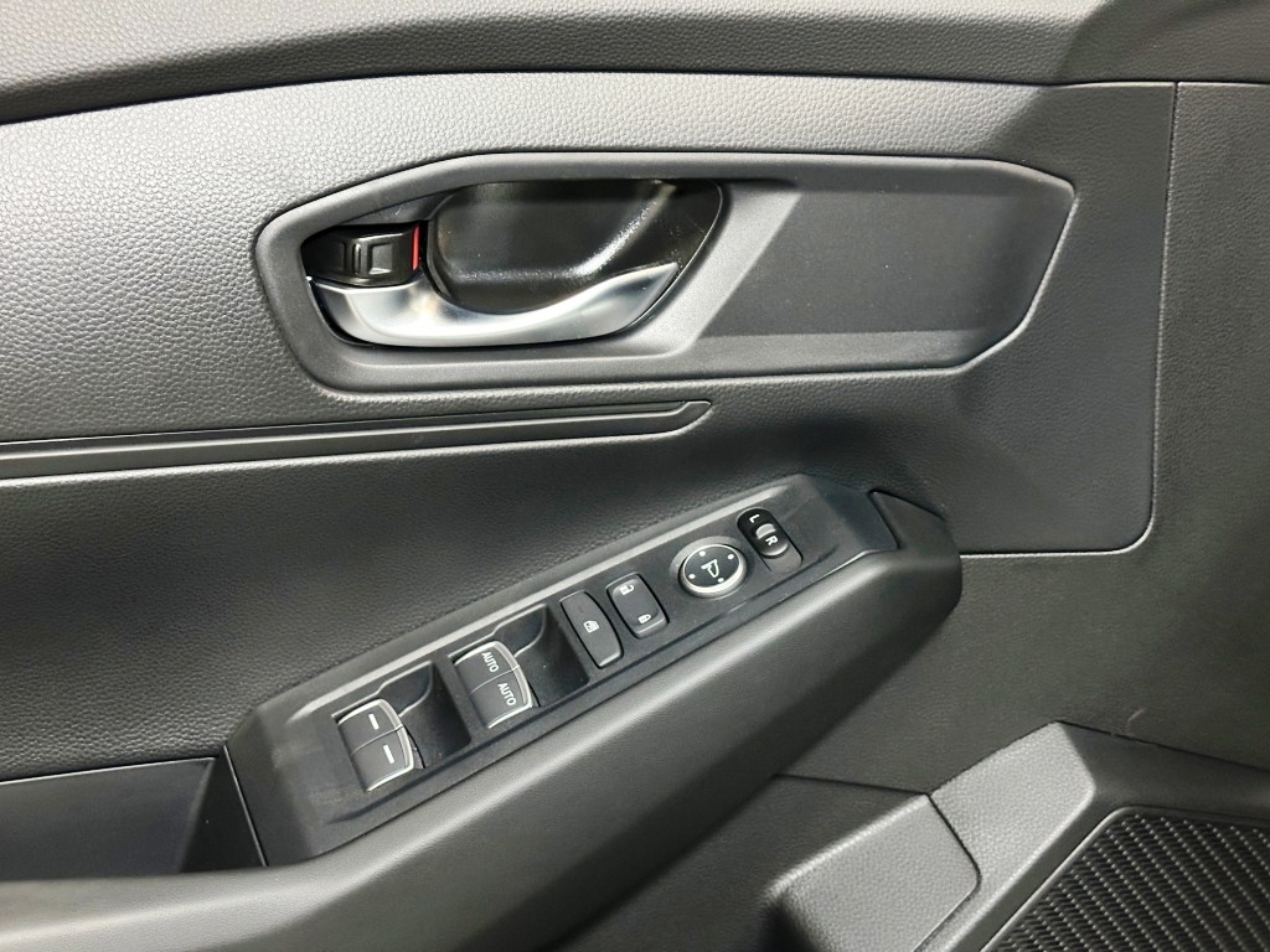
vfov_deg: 30.3
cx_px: 635
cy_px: 476
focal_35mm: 48
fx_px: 1761
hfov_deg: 39.7
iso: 640
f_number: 1.78
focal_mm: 6.86
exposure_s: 1/30
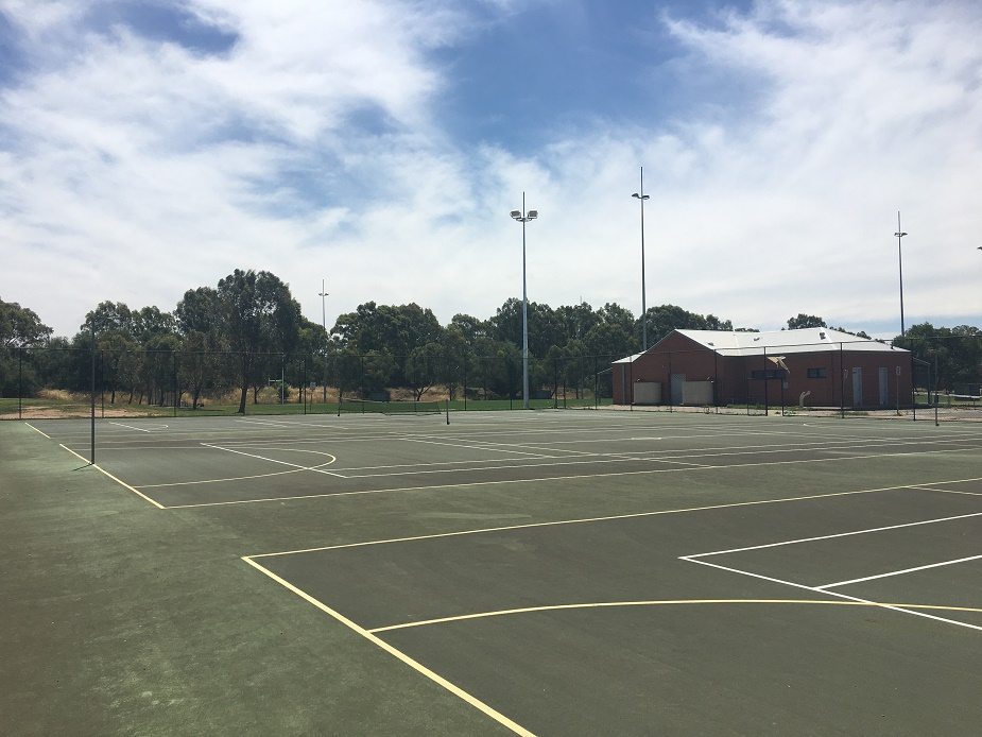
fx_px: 823
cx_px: 491
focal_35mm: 29
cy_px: 368
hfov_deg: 61.7
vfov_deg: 48.2
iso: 25
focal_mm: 4.15
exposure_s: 1/3077
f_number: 2.2
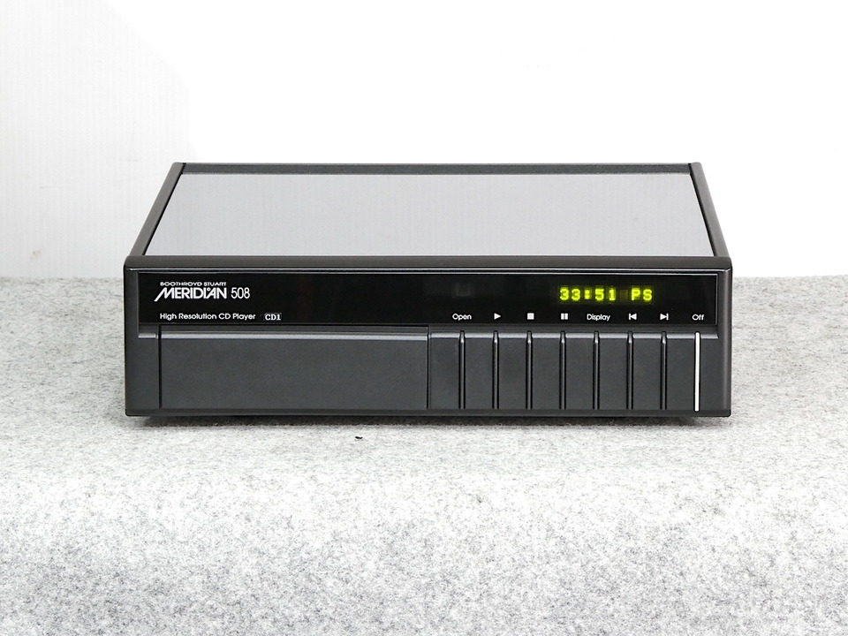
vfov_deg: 9.3
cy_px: 318
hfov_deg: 12.3
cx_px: 424
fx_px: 3920
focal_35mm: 160
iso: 400
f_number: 6.3
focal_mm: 28.7
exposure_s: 1/6
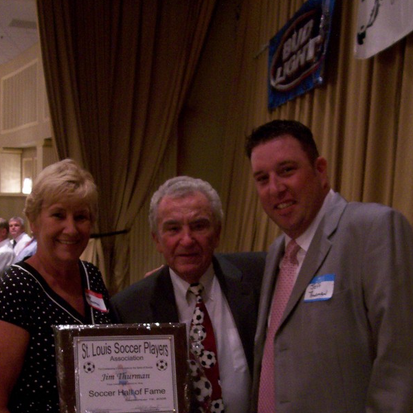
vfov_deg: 30.8
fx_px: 729
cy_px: 331
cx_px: 203
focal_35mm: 54
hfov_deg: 31.6
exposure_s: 1/8
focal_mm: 5.6
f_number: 2.7
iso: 160
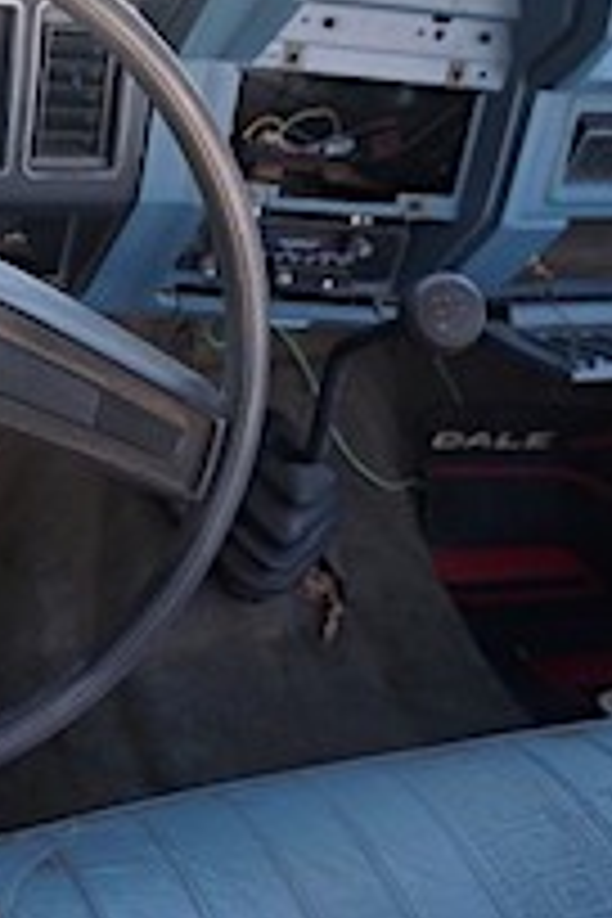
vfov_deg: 41.5
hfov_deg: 26.7
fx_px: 1198
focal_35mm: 47
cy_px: 328
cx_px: -36
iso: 640
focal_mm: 16
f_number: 4
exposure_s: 1/60
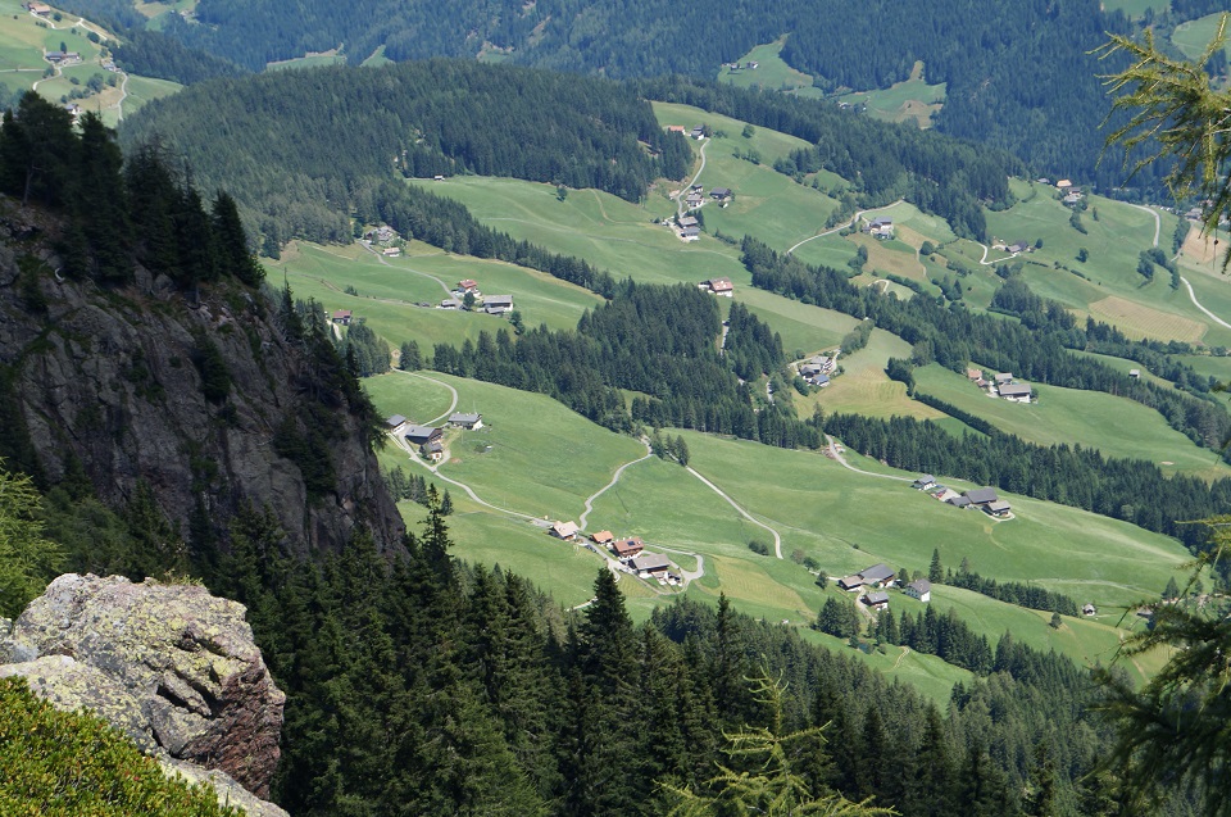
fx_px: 2800
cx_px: 616
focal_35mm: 82
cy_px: 408
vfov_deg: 16.6
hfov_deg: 24.8
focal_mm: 55
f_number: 8
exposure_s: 1/200
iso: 100
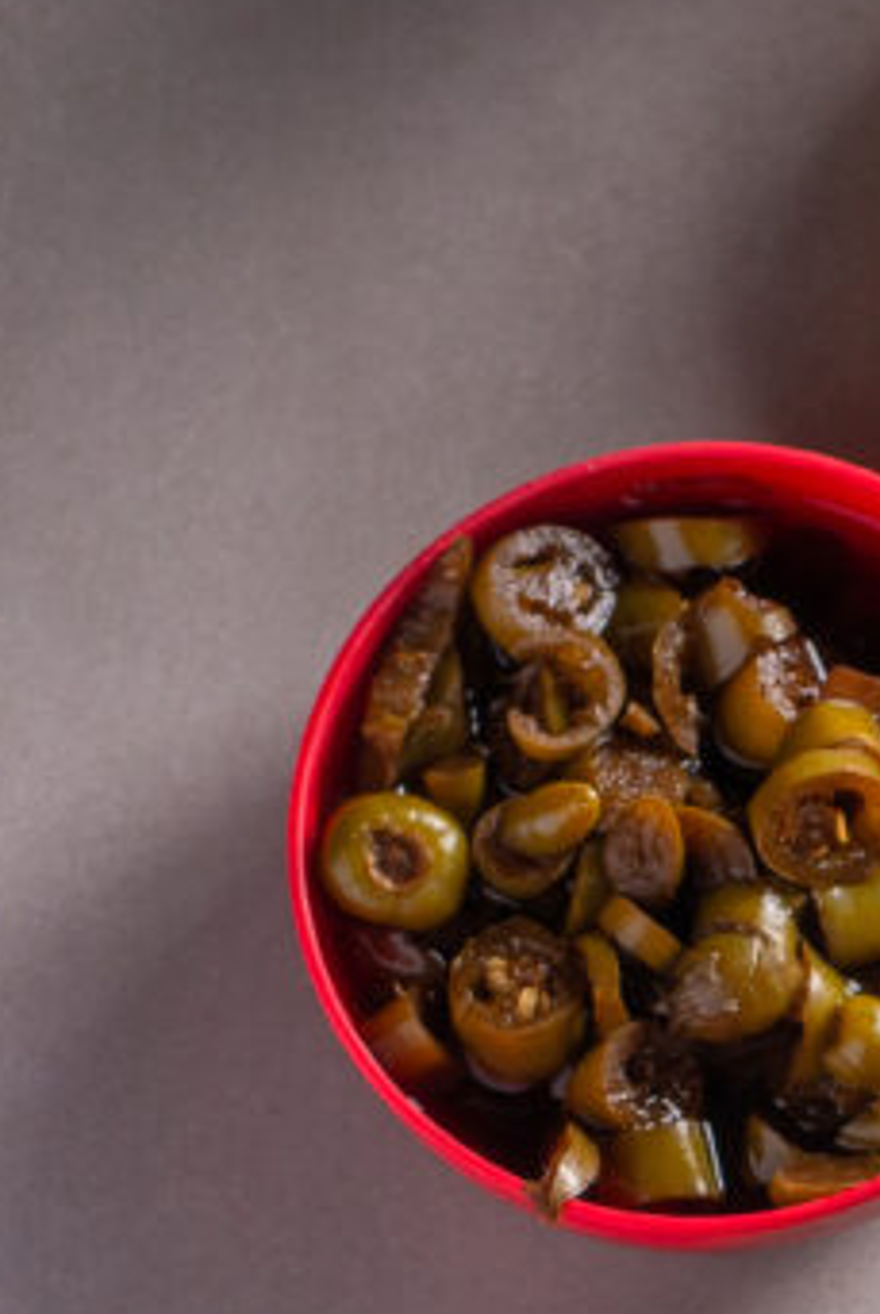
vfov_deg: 12.0
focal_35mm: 168
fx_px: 6141
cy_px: 1571
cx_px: 1449
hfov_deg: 8.0
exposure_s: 1/200
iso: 200
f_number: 7.1
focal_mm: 50
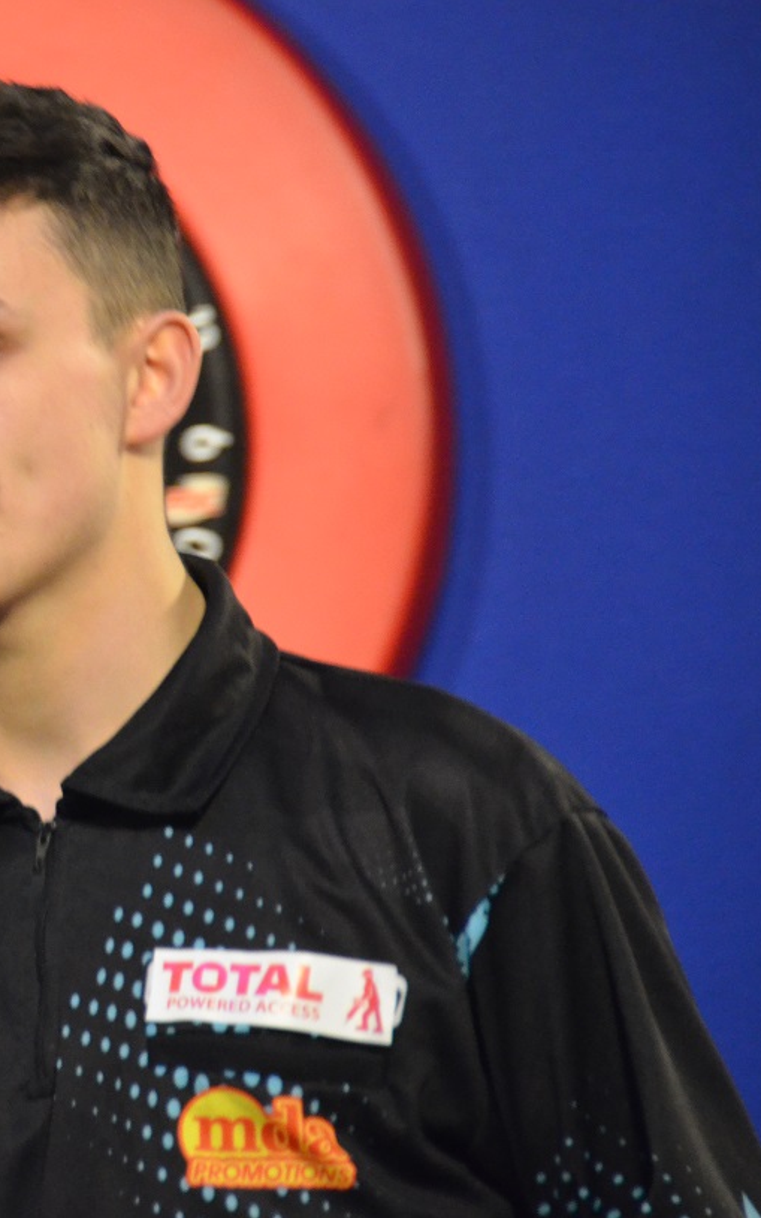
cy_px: 609
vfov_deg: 4.5
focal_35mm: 462
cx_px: -90
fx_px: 15325
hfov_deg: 2.8
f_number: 5.6
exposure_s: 1/80
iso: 3200
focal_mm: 200
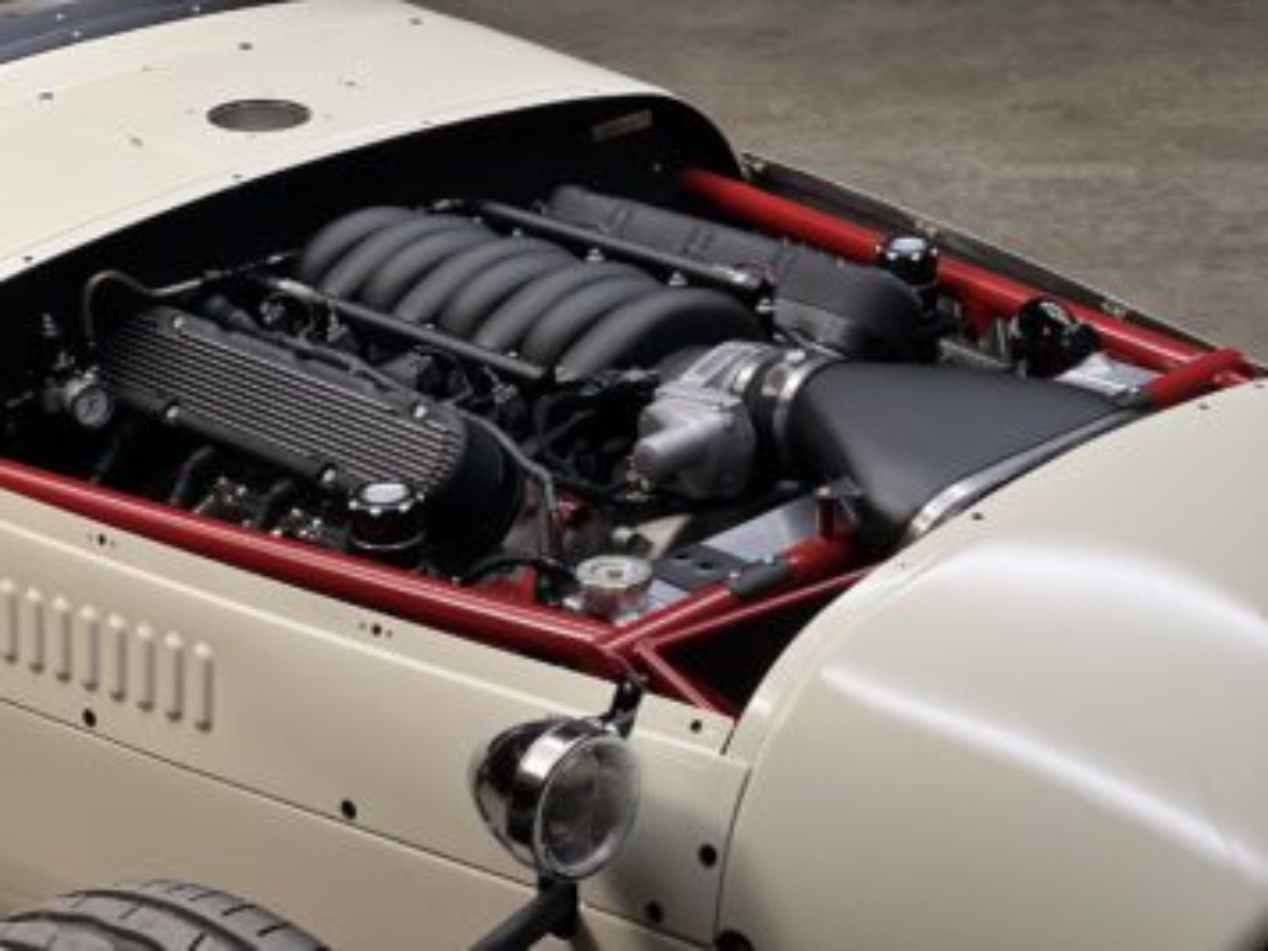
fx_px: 2821
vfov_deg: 19.1
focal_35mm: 77
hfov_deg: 25.3
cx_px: 634
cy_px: 476
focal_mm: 9
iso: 400
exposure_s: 1/30
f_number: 2.8
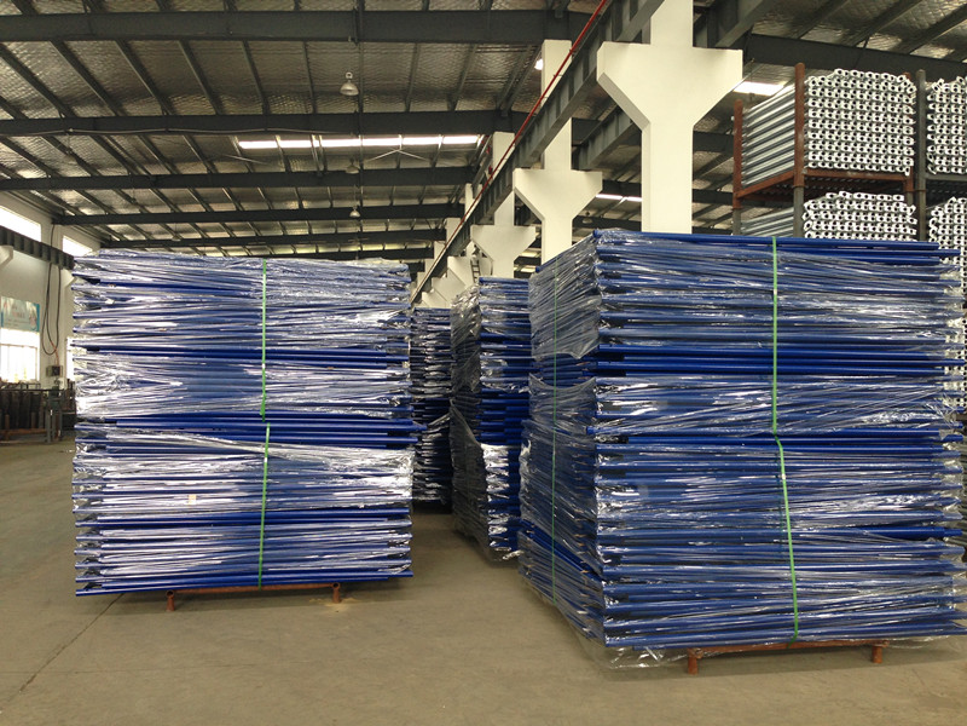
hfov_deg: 55.4
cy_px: 363
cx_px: 484
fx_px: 922
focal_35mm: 33
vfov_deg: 42.9
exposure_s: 1/40
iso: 64
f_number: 2.4
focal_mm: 4.12
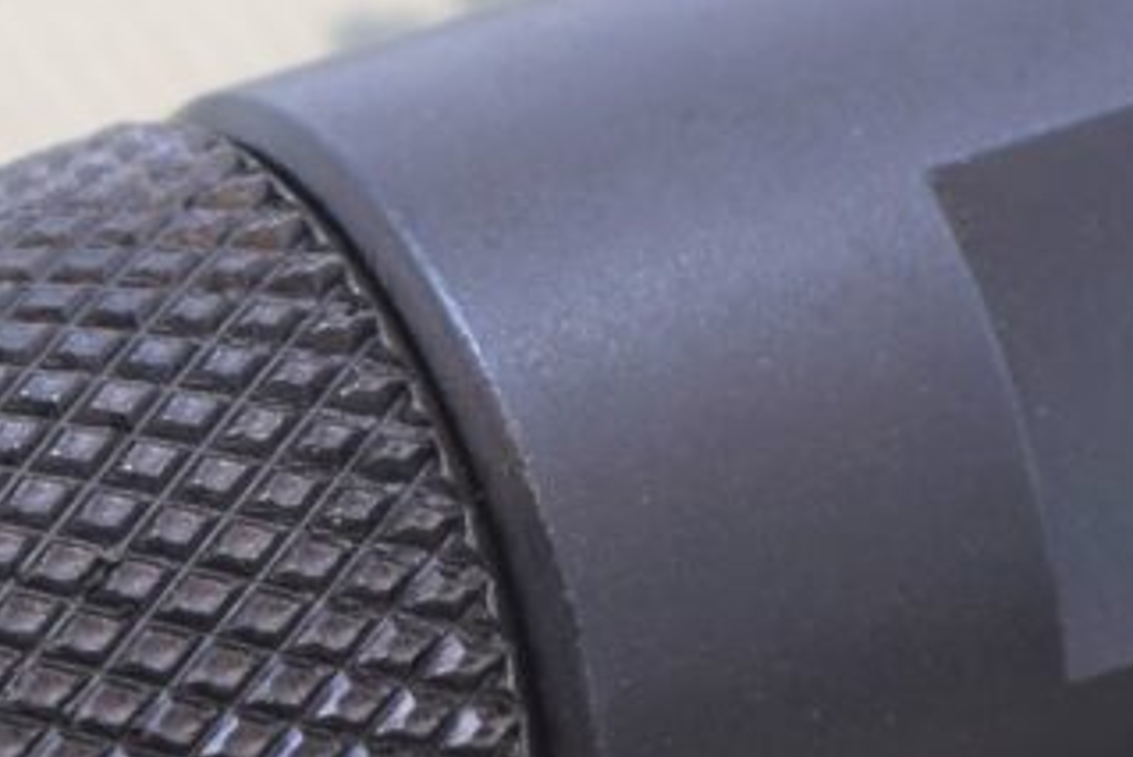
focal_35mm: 265
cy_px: 638
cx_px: 501
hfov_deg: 7.8
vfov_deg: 5.2
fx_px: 8331
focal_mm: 55
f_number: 10
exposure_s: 1/6
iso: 100
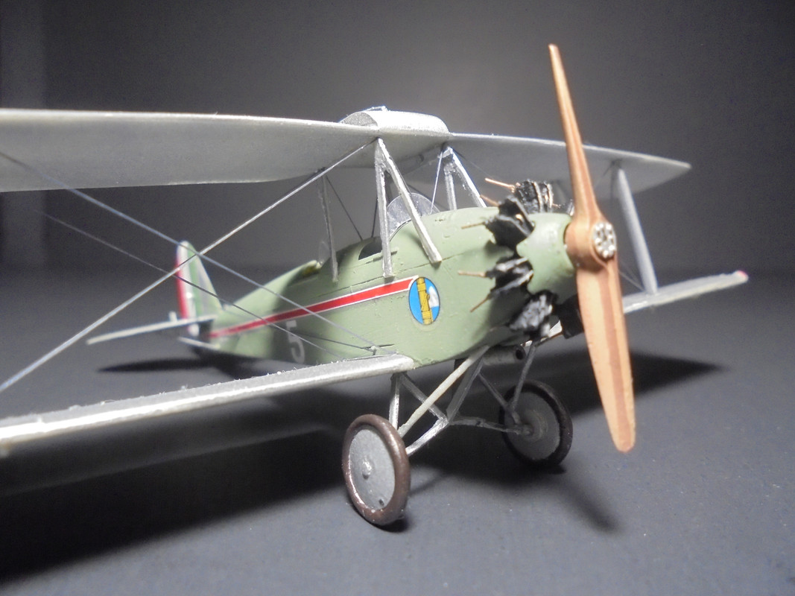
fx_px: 597
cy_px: 298
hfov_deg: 67.3
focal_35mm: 26
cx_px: 398
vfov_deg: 53.1
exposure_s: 1/25
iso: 400
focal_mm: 4.6
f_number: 3.5
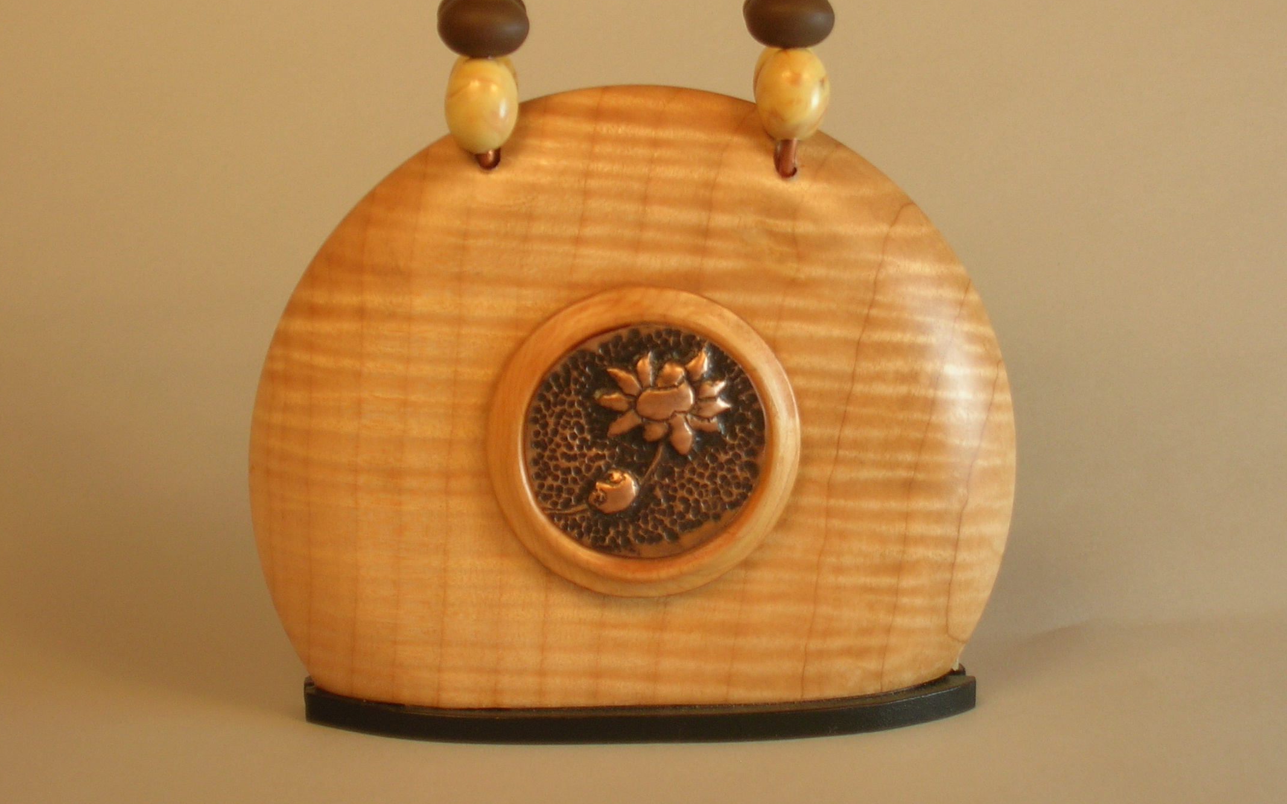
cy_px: 259
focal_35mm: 85
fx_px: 2981
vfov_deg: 15.3
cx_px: 621
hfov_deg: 24.4
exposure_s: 1/12
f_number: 3.8
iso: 50
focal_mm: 11
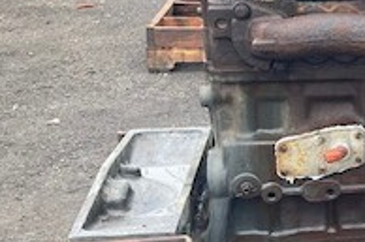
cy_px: 129
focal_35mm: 96
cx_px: 538
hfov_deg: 18.9
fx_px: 972
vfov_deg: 14.2
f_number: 1.8
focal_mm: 3.99
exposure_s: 1/121
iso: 32
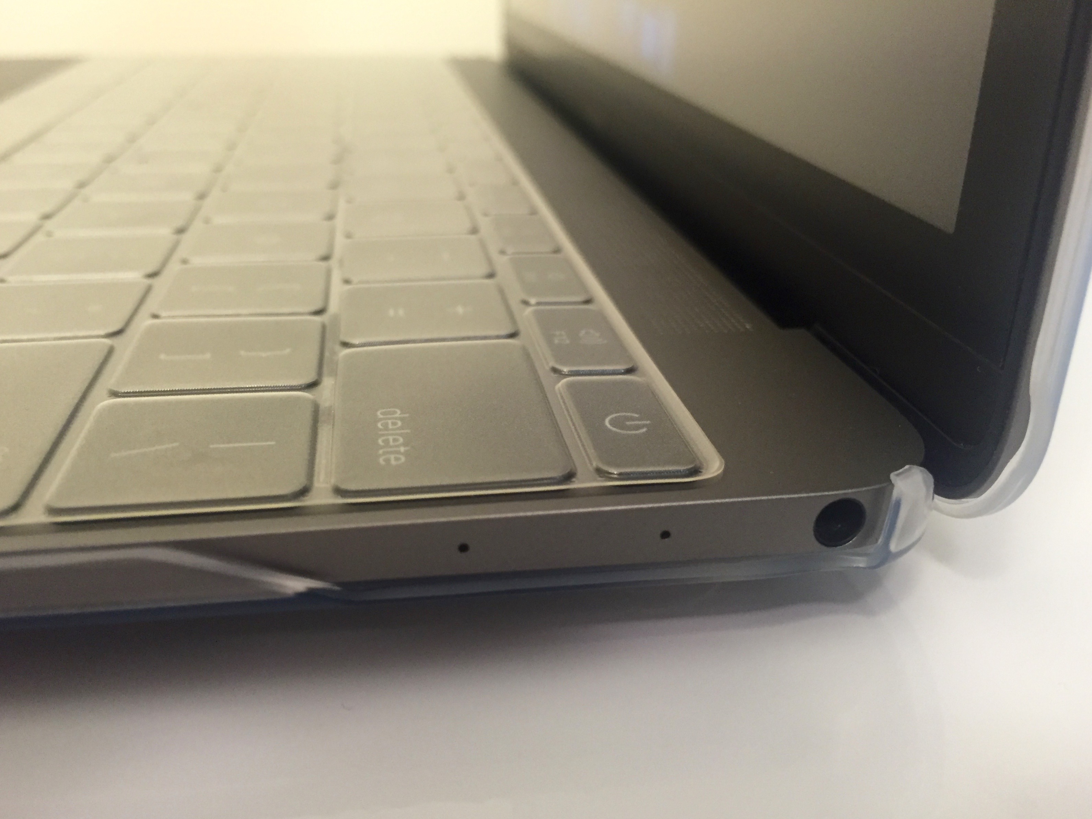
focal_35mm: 29
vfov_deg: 48.2
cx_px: 546
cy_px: 410
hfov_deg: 61.7
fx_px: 915
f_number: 2.2
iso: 160
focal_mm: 4.15
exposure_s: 1/30
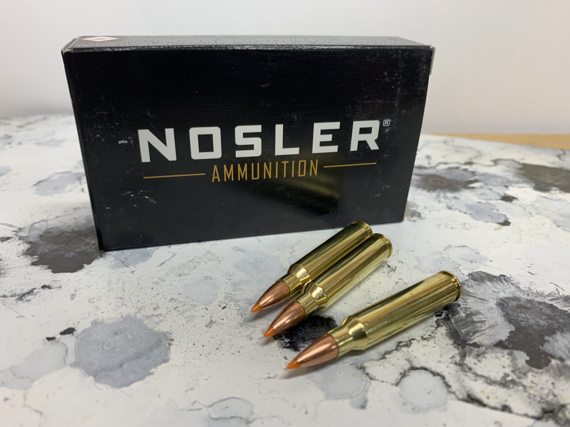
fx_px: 428
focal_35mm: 26
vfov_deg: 53.1
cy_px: 214
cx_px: 285
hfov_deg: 67.3
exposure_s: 1/60
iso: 50
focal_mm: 4.25
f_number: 1.8
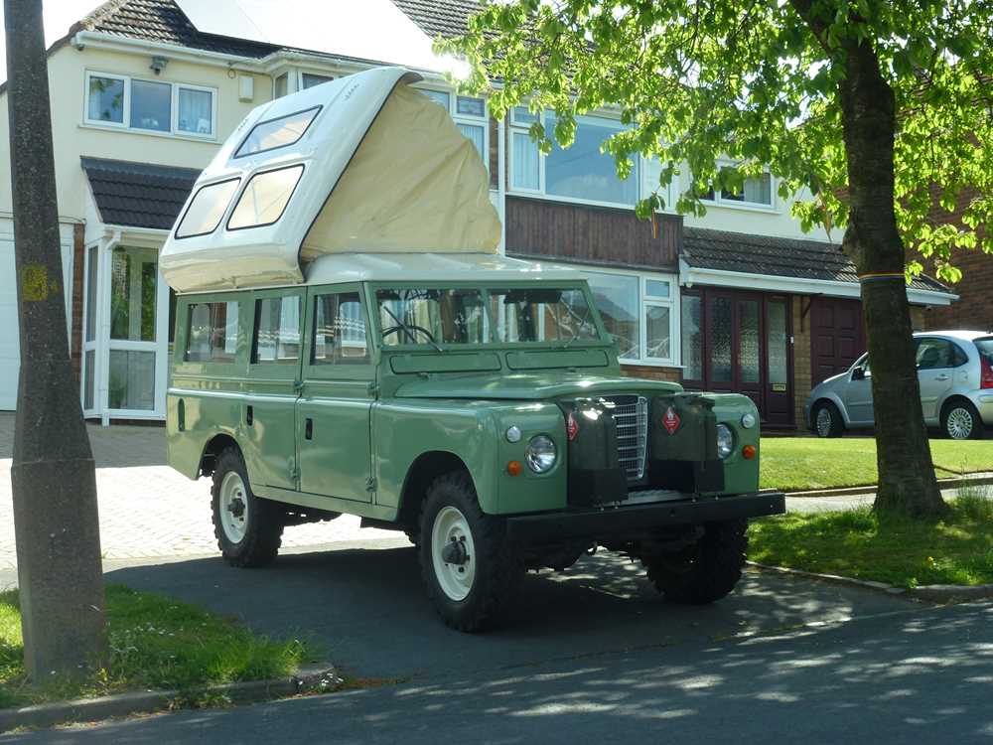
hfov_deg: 33.8
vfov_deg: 25.7
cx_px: 496
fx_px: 1635
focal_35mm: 57
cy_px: 372
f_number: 4.4
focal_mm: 10.1
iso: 100
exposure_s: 1/250
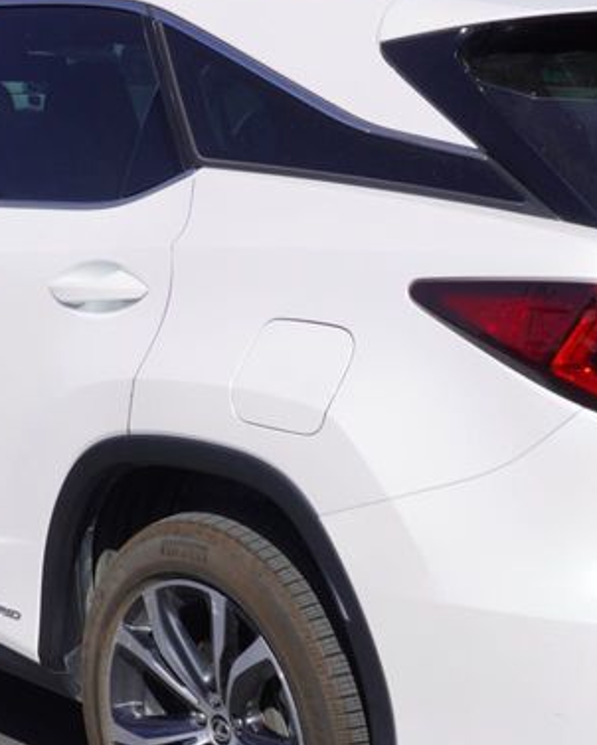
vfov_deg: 23.6
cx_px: 322
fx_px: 1772
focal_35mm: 80
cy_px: 520
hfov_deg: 19.1
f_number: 10
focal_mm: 21
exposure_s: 1/250
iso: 100
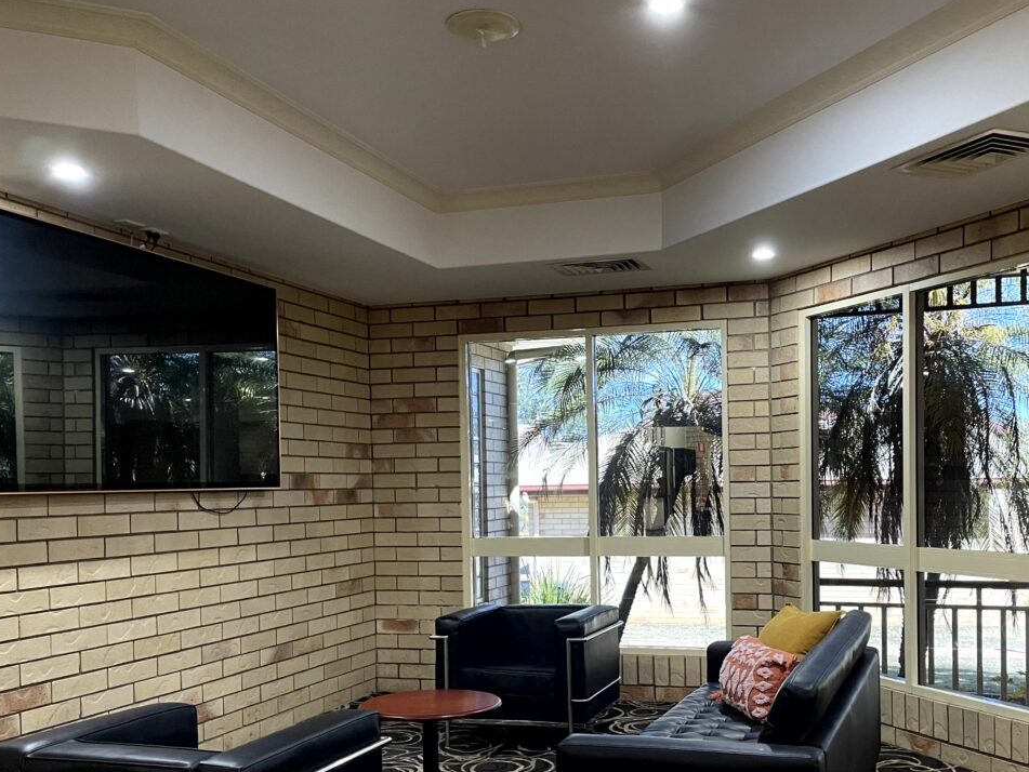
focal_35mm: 35
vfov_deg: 40.2
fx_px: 1041
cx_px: 615
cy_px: 514
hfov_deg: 52.3
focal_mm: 4.2
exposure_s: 1/50
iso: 160
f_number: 1.6
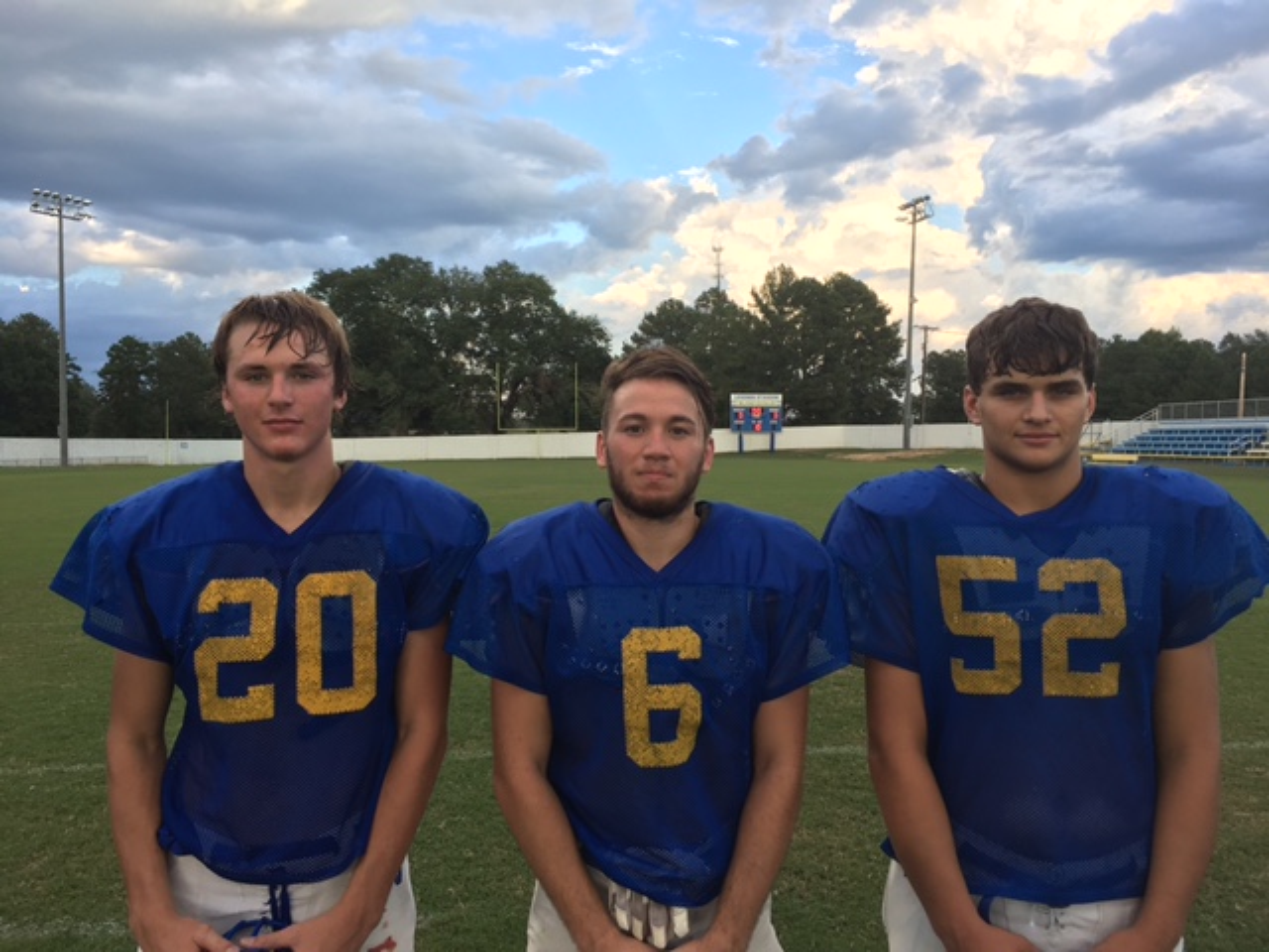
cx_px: 634
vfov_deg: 48.2
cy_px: 476
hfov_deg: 61.7
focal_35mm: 29
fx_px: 1063
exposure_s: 1/329
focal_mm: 4.15
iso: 25
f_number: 2.2
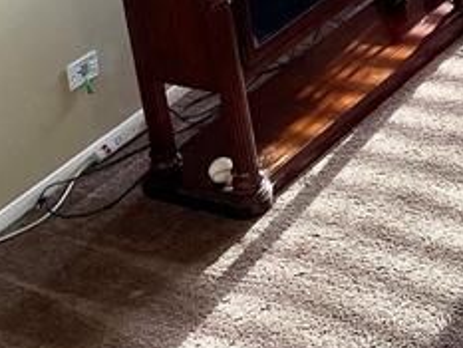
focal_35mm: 110
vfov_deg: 11.8
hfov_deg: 15.9
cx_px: 755
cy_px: -386
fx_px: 1472
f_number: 1.6
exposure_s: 1/120
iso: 125
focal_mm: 5.1
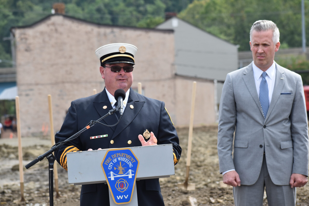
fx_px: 1416
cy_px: 103
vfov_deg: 8.3
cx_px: 154
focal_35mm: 165
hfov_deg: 12.5
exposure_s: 1/500
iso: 200
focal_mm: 110
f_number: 6.3
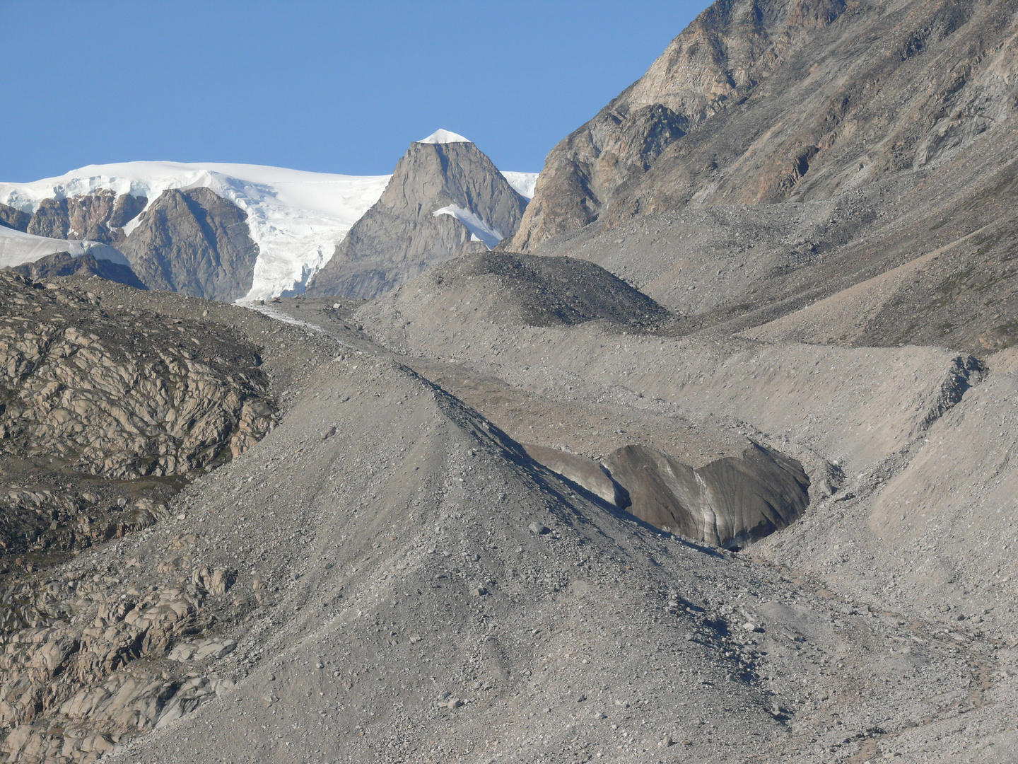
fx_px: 4499
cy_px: 382
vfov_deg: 9.7
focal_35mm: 153
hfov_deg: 12.9
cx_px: 509
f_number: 7.1
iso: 100
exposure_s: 1/400
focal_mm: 32.3
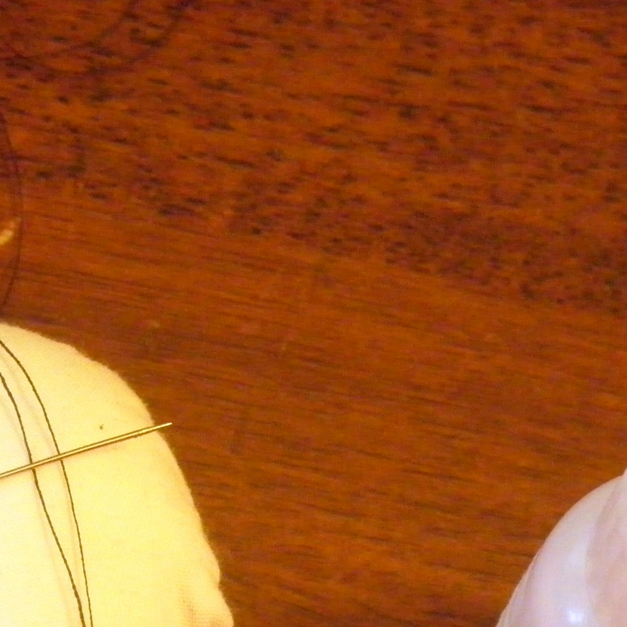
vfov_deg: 14.6
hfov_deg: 14.6
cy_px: 540
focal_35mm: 118
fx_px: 2418
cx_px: 63
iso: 800
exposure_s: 1/30
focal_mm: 8.3
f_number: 3.4
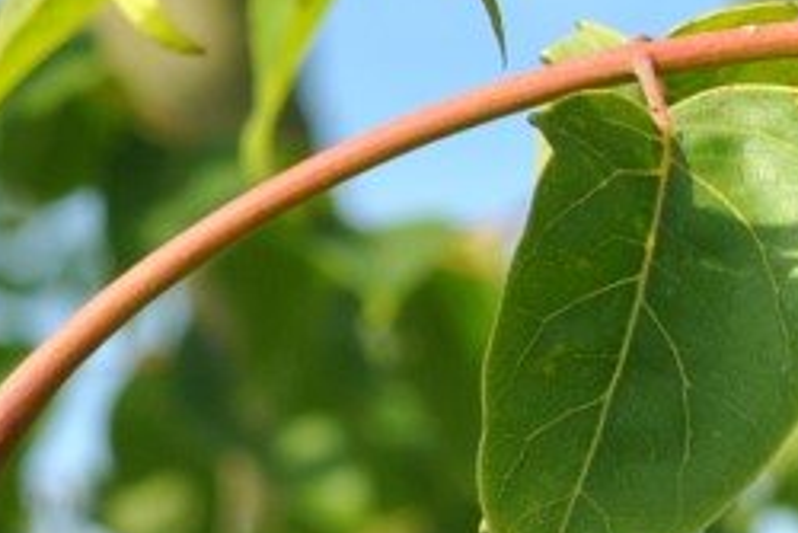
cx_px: -203
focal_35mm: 349
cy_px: 409
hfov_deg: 5.9
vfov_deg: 3.9
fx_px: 7740
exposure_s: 1/200
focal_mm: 36
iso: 100
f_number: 7.1
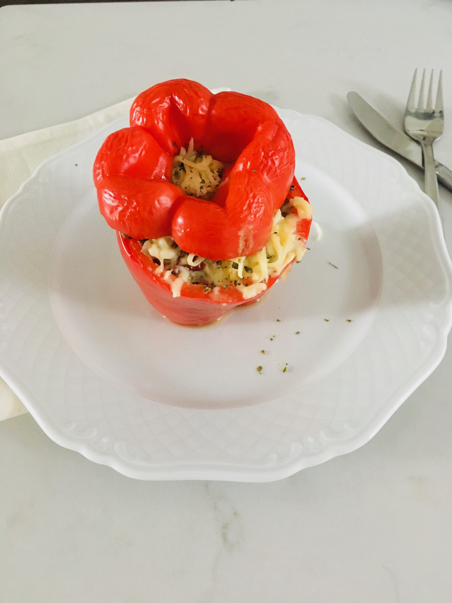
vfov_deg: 61.7
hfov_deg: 48.2
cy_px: 302
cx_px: 226
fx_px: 505
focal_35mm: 29
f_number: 2.2
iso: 200
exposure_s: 1/17
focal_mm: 4.15
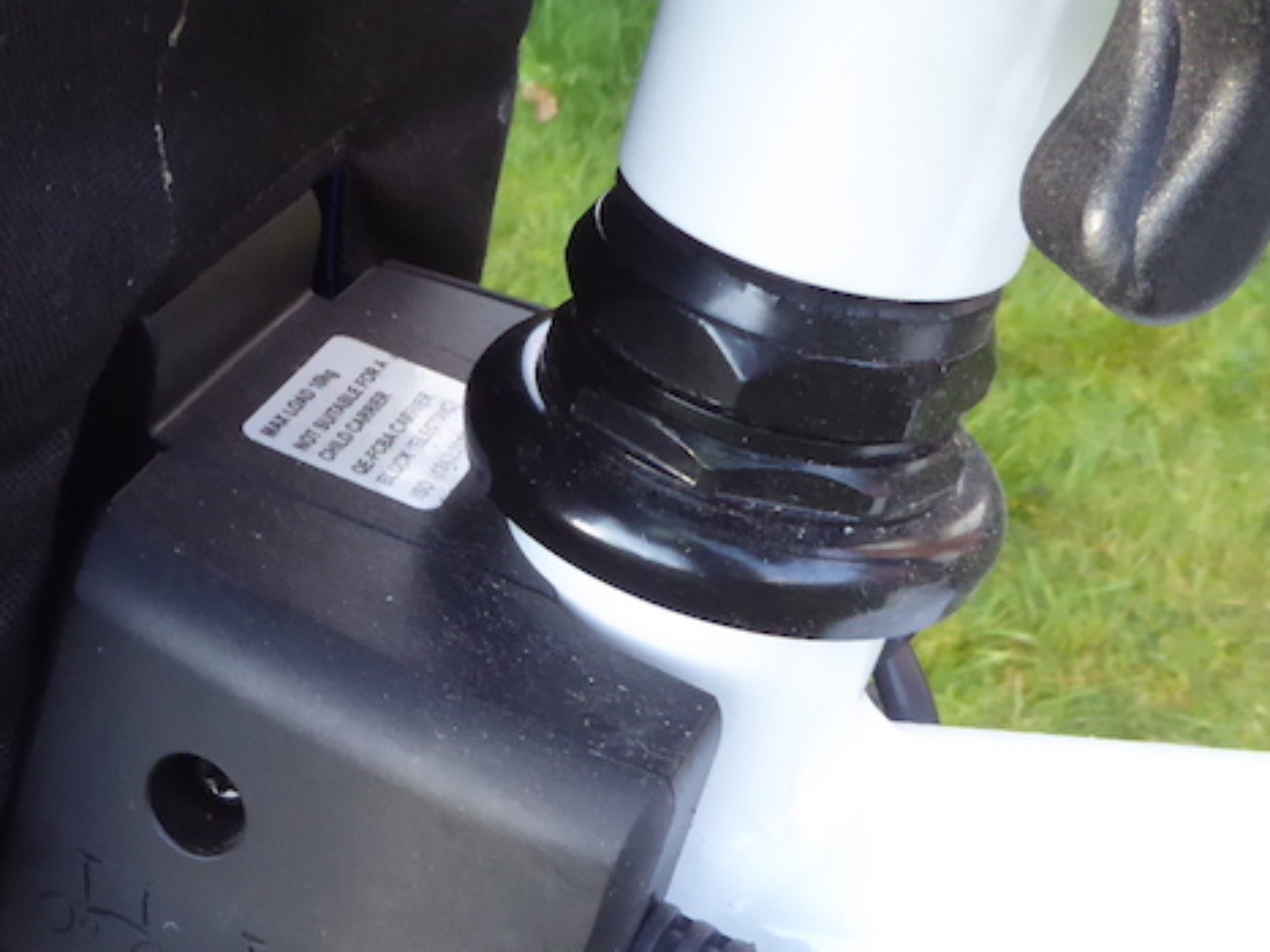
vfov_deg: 21.4
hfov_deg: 27.9
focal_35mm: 68
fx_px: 2494
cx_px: 234
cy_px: 748
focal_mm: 5.4
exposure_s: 1/30
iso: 400
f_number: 6.3
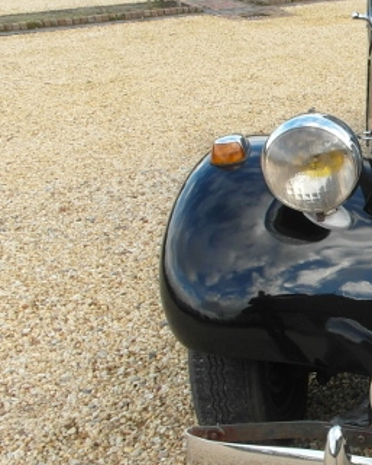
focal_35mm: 56
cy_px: 191
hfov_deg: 23.6
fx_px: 770
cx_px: 496
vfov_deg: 33.5
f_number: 4
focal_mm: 4.1
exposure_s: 1/125
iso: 100
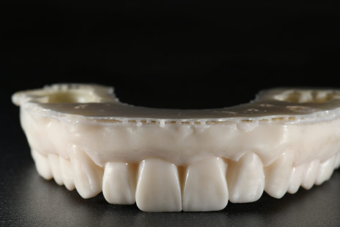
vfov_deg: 8.7
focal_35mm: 157
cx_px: 170
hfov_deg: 13.1
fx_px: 1483
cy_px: 114
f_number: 25
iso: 200
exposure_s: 1/250
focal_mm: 105
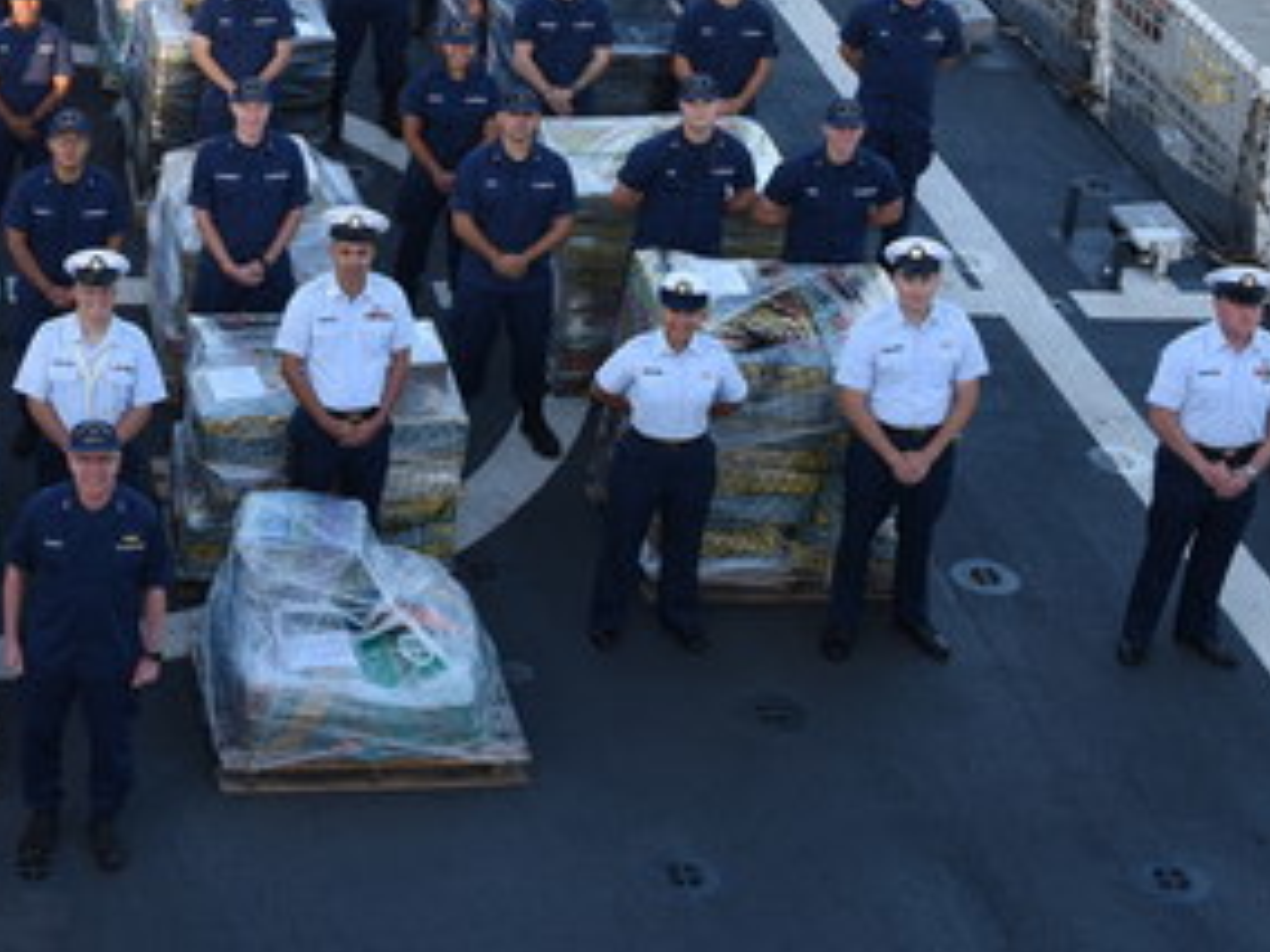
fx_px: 3082
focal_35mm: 84
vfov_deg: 17.4
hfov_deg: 22.1
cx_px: -103
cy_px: 141
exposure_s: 1/160
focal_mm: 31
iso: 500
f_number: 8
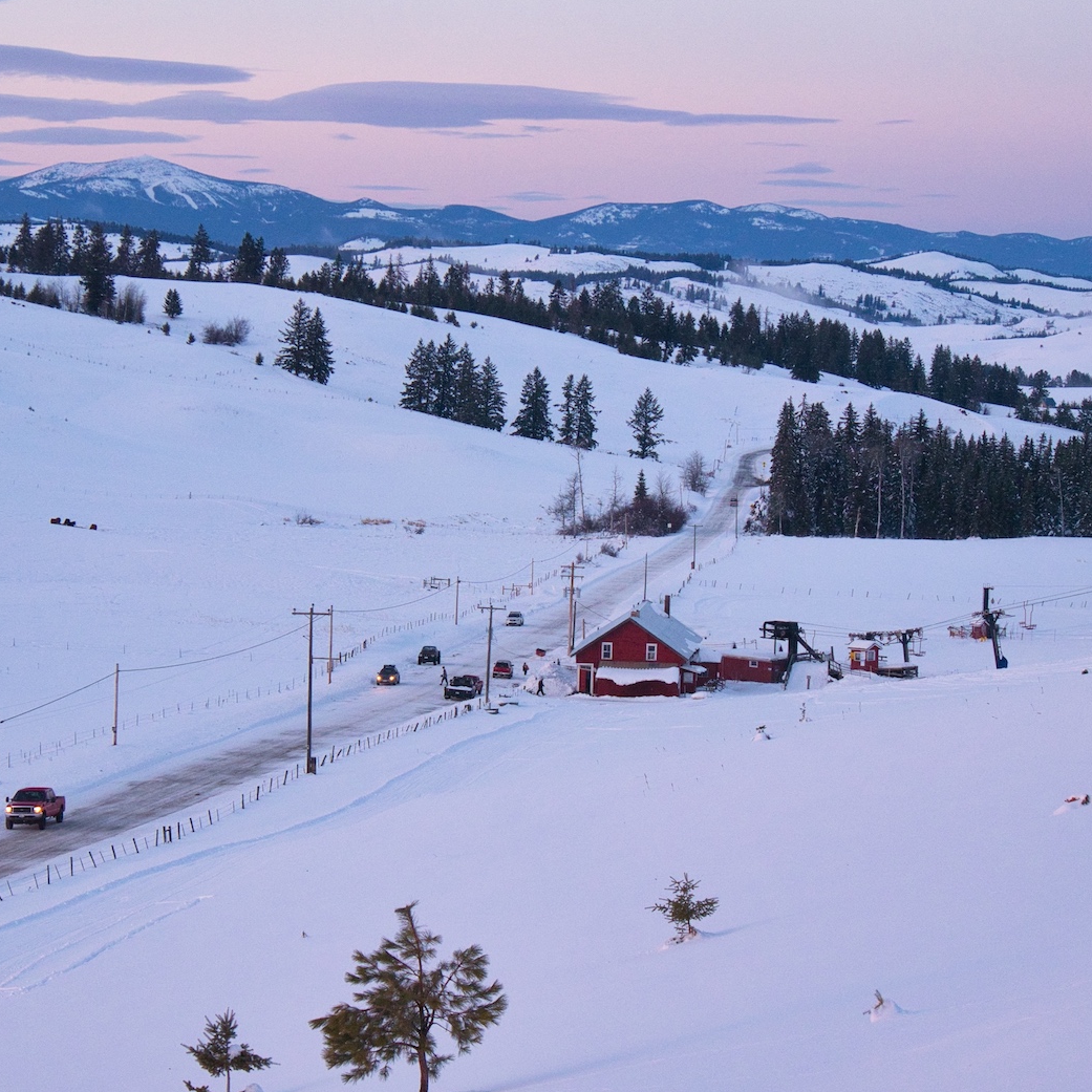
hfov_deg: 15.4
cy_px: 545
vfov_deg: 15.4
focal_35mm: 113
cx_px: 479
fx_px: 4033
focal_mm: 46
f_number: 4.9
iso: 1600
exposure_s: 1/320
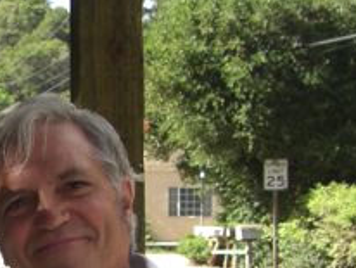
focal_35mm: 118
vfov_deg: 12.3
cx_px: -64
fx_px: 1215
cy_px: 327
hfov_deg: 16.1
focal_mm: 6.3
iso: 64
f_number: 3.4
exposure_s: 1/160
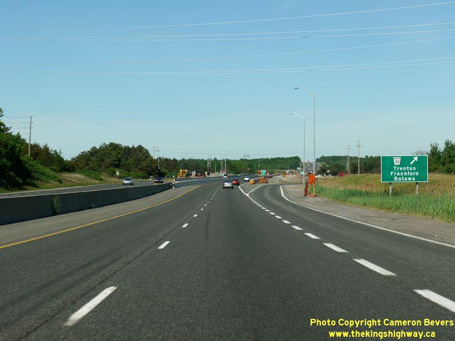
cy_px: 170
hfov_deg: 24.4
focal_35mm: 80
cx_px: 228
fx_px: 1052
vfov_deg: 18.4
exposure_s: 1/320
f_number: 9
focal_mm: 40
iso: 100
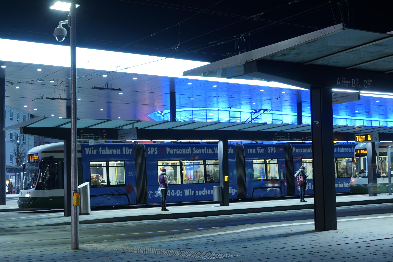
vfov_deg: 26.4
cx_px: 107
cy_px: 155
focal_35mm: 51
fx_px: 557
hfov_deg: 38.1
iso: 100
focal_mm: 34
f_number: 8
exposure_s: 2.5
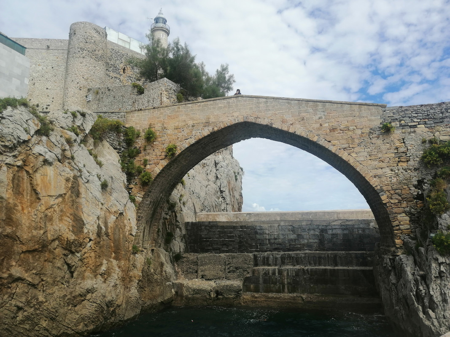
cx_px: 225
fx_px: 351
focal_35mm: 27
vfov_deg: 51.3
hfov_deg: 65.3
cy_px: 168
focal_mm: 3.95
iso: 50
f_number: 1.8
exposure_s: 1/1733
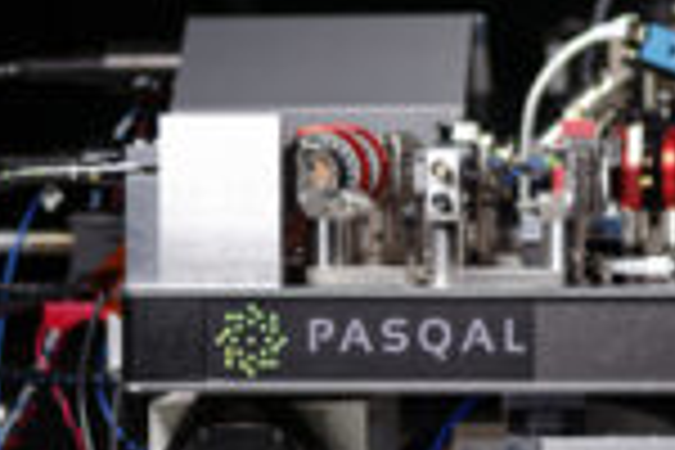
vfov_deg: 8.6
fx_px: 2981
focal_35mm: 159
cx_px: 704
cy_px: 104
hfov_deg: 12.7
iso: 100
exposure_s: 1/125
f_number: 2.8
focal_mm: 55
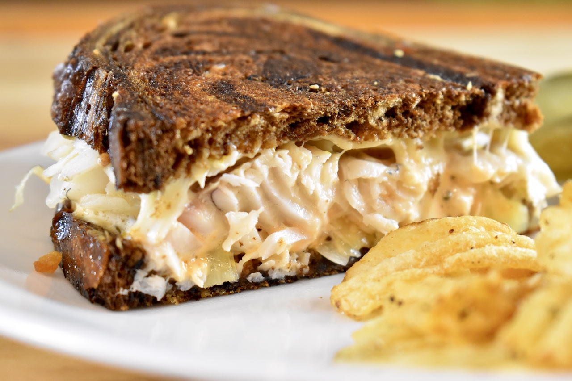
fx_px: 1311
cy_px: 190
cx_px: 286
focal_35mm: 82
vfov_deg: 16.5
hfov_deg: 24.6
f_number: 5.6
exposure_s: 1/80
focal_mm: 55
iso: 3200
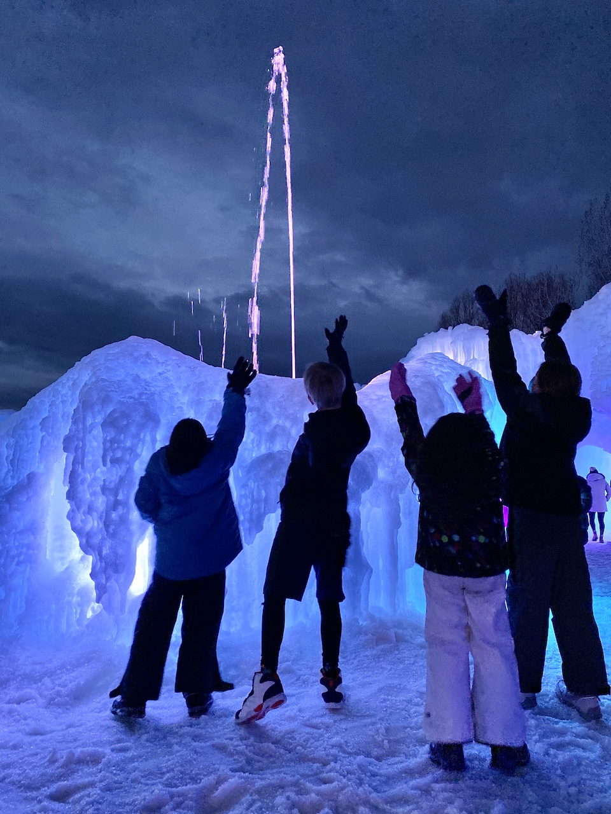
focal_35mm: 26
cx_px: 306
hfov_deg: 53.1
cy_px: 407
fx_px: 612
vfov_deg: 67.3
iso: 640
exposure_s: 1/30
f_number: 1.8
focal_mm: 4.25
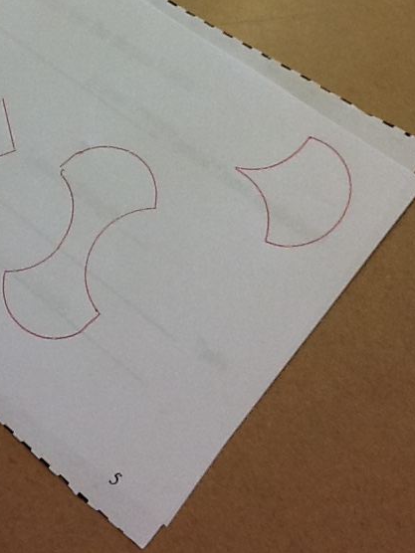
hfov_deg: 19.2
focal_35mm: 76
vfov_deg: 25.0
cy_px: 78
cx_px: 92
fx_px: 1215
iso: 50
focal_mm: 2.03
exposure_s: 1/60
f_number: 2.4
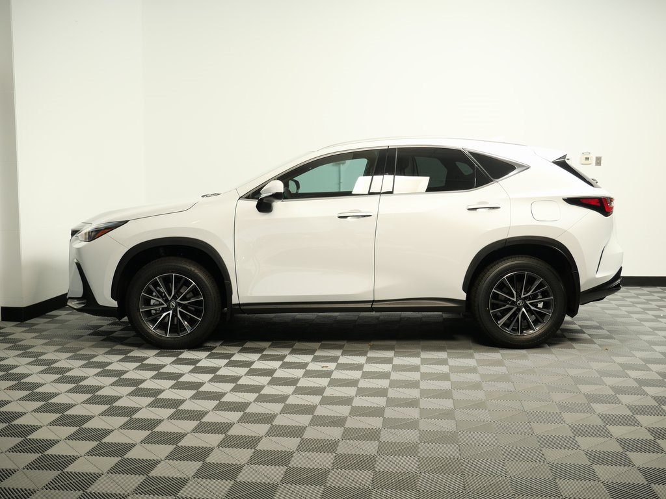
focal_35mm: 36
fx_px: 693
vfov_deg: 39.7
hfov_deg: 51.4
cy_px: 250
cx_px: 333
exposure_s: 1/250
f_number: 5.6
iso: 250
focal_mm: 18
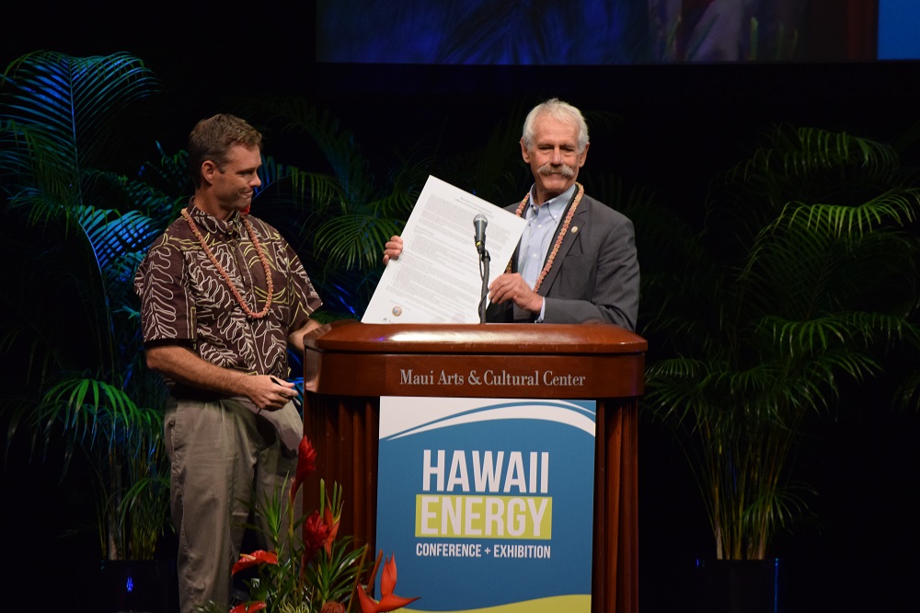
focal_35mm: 300
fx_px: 7664
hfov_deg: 6.9
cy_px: 306
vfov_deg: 4.6
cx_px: 460
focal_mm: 200
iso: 1600
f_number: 5.6
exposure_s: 1/160
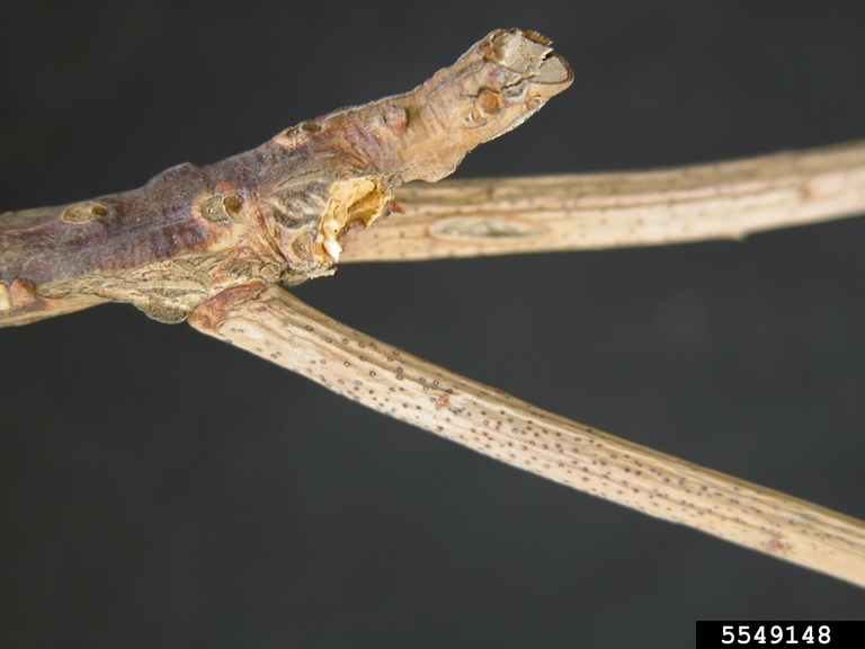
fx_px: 2849
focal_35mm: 114
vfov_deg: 13.0
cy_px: 324
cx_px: 432
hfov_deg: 17.3
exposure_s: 1/4.1
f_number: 3.7
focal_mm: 29.5
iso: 105
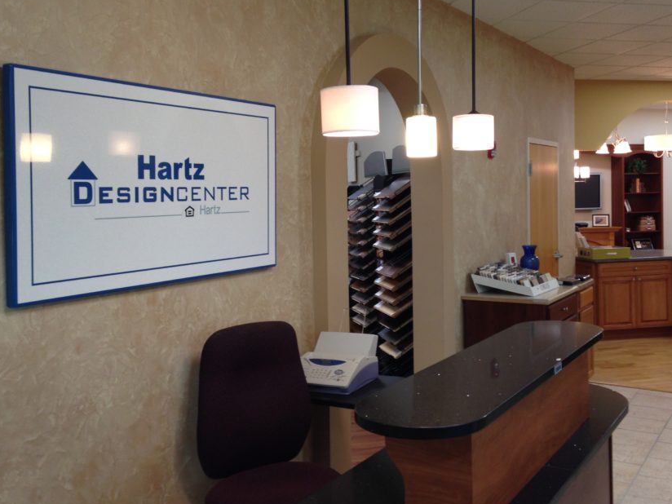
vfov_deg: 35.1
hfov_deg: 45.7
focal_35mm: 41
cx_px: 363
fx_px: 796
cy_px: 214
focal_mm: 4.12
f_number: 2.4
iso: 50
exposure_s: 1/24
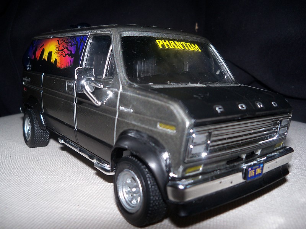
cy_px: 114
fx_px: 309
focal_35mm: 35
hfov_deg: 52.6
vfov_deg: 40.7
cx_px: 153
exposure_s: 1/30
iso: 64
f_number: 3.5
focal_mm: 6.2
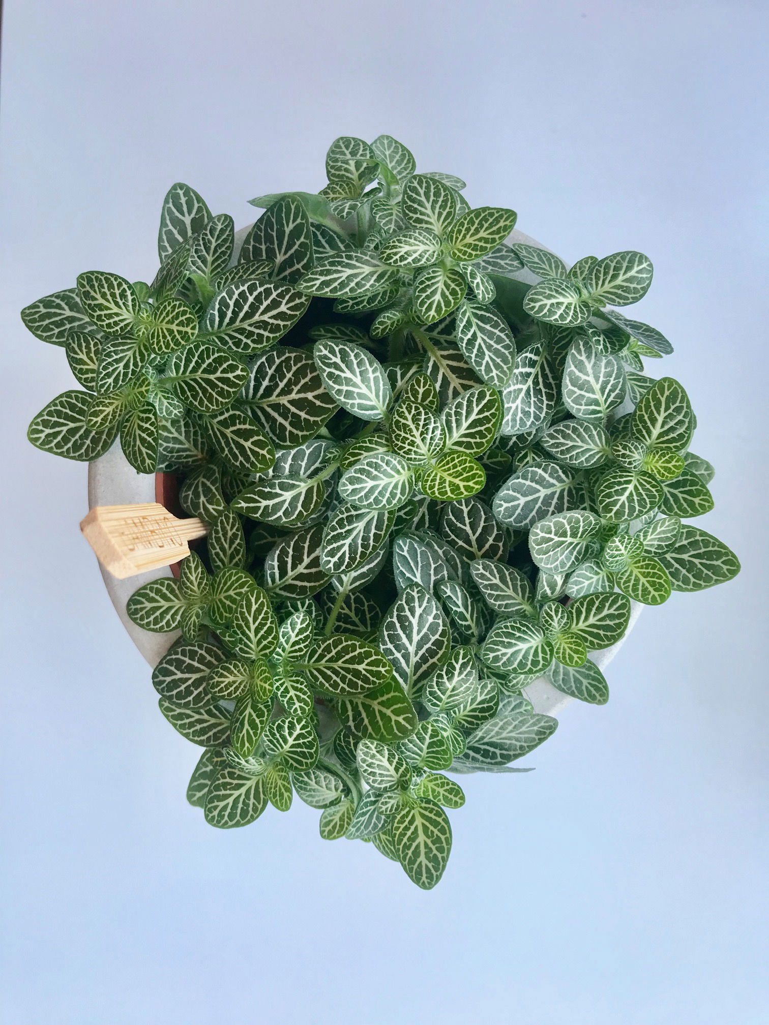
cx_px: 384
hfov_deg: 49.7
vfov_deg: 63.4
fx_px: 829
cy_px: 512
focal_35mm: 28
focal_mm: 3.99
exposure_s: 1/100
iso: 25
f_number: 1.8
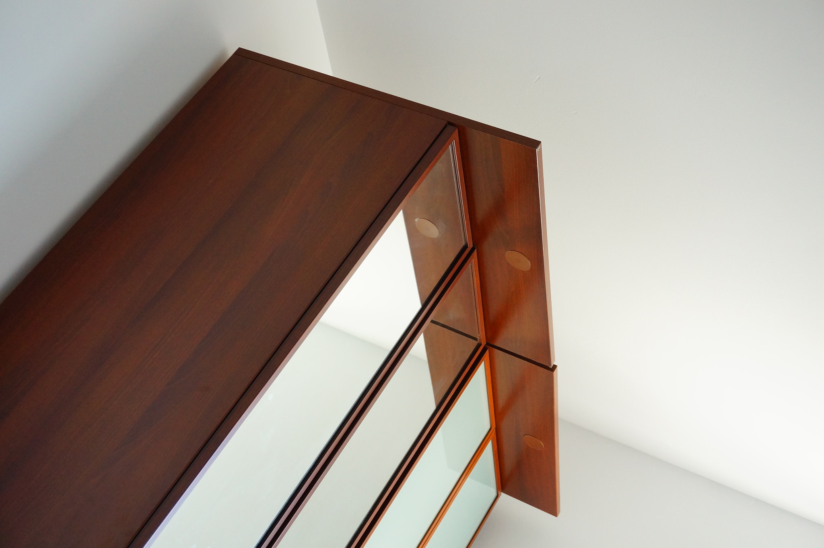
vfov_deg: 25.0
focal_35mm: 54
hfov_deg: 36.9
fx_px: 1235
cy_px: 274
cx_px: 412
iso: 800
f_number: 5.6
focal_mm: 36
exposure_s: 1/60
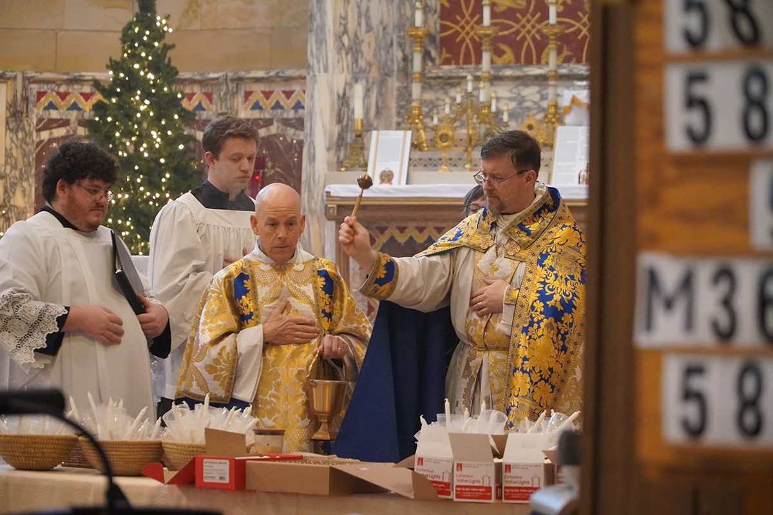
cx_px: 386
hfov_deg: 13.6
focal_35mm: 152
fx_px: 3253
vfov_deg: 9.1
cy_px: 258
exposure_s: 1/100
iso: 6400
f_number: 4
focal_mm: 101
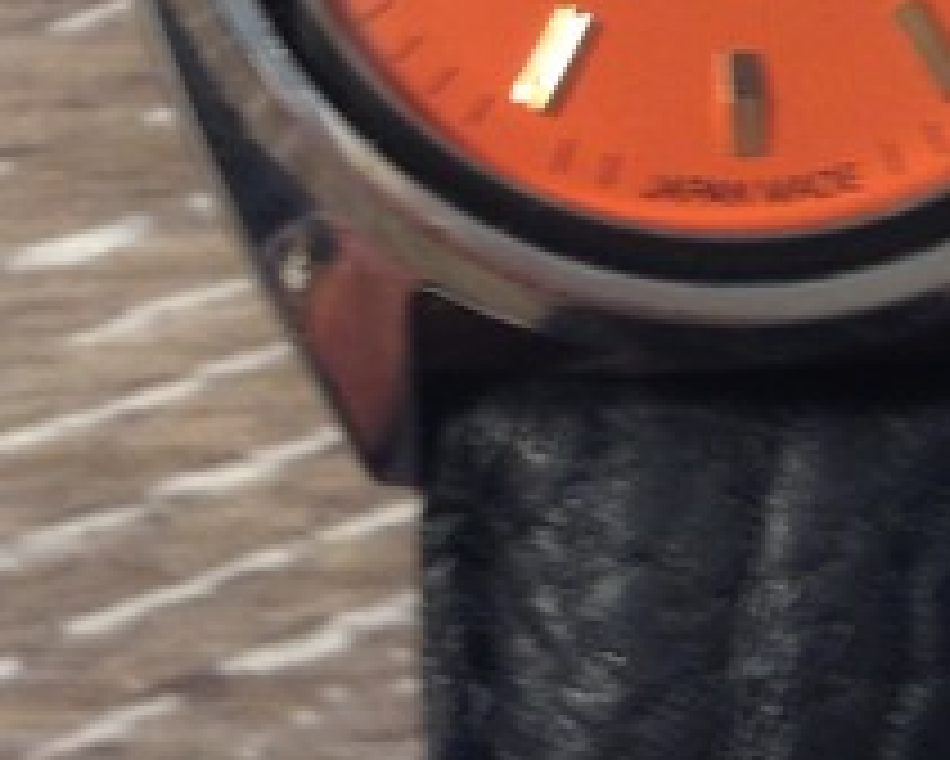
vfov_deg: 12.1
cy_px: -387
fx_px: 3432
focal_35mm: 122
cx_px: 639
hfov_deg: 15.7
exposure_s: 1/24
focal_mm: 3.3
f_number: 2.4
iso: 40
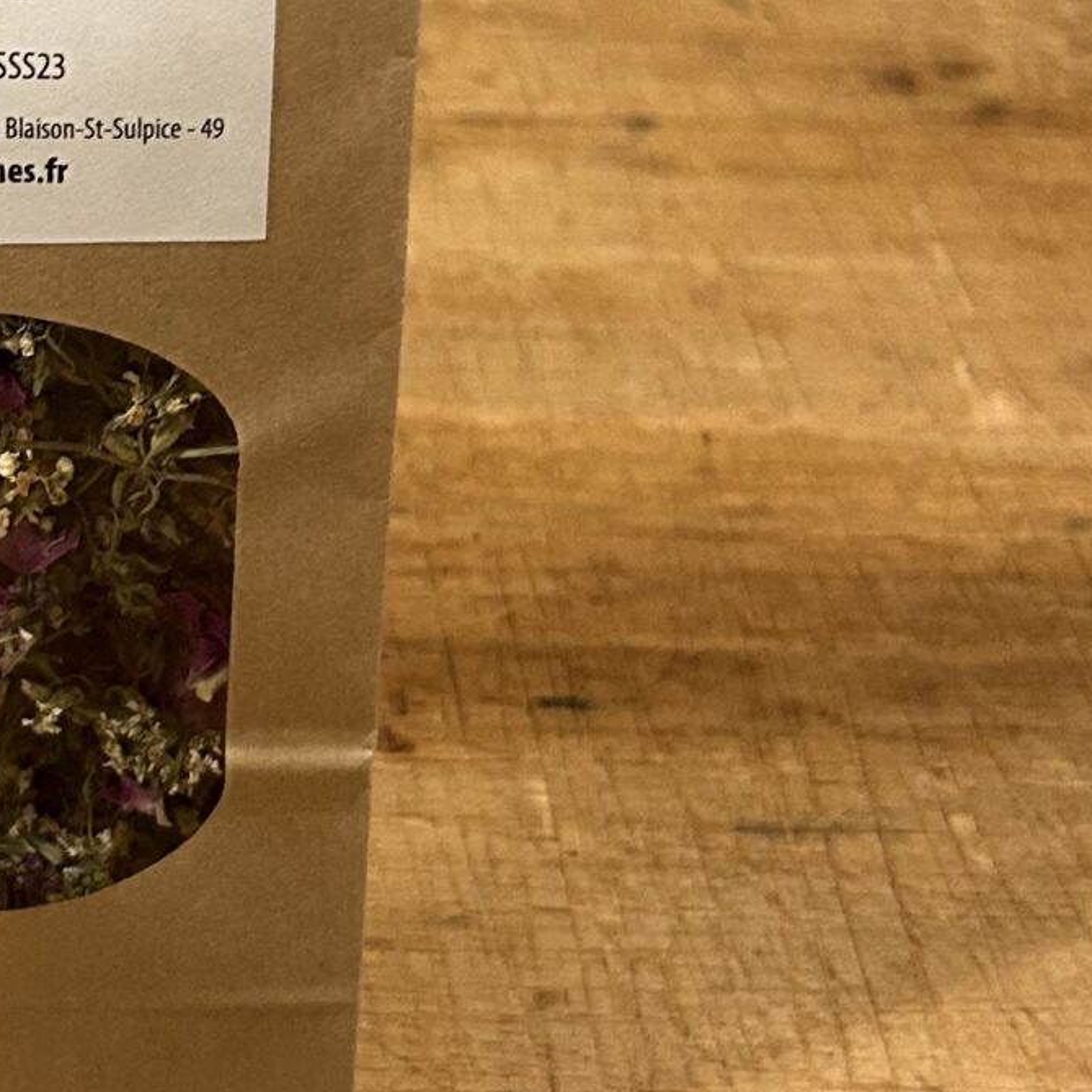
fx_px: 3141
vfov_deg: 19.5
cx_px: 34
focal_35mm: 88
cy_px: 209
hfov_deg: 19.2
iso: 320
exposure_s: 1/60
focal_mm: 5.7
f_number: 1.5
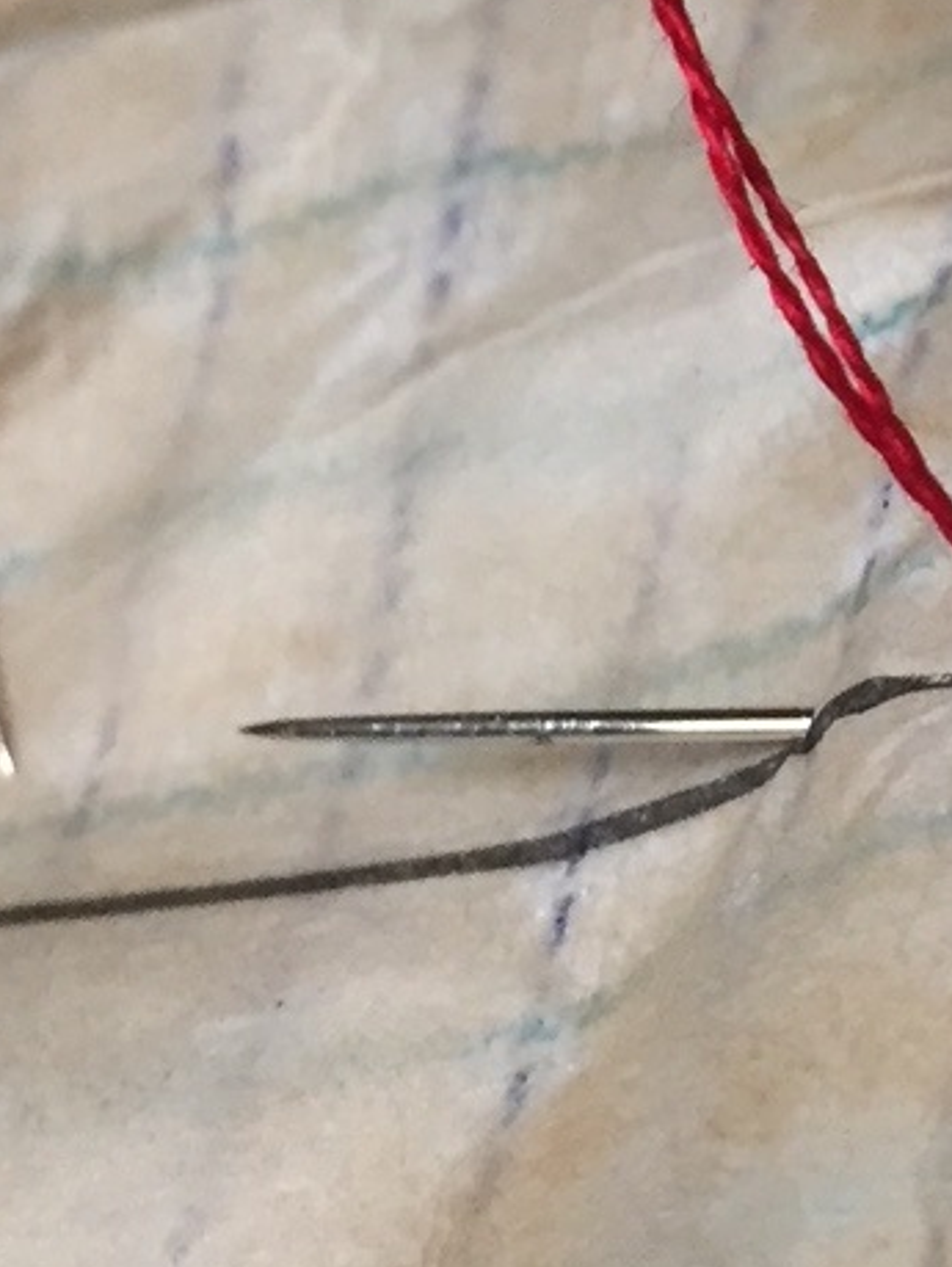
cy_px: -351
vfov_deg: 17.9
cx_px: 1300
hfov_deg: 13.7
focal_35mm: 103
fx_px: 3772
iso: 100
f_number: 2.2
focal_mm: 4.15
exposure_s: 1/30
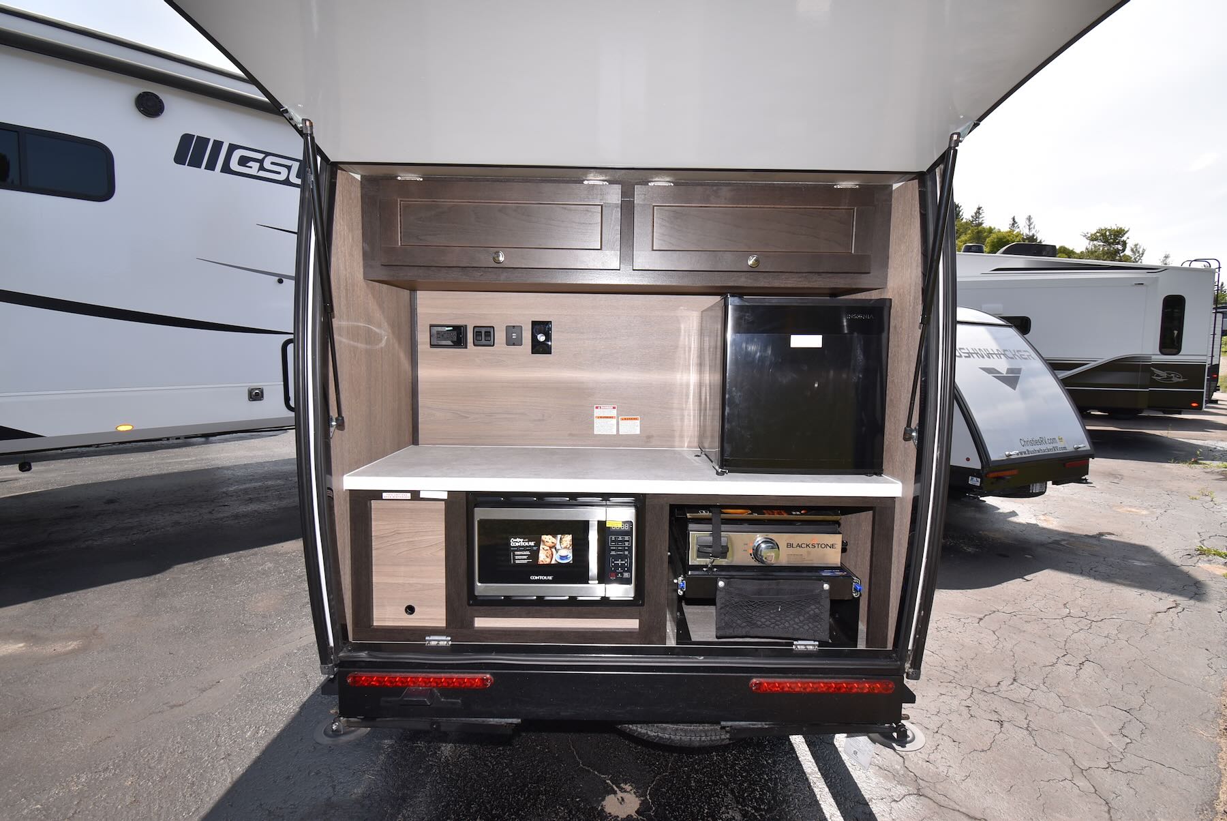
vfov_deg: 72.2
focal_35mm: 16
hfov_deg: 94.9
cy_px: 410
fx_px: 563
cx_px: 614
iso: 100
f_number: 7.1
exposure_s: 1/200
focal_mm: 11
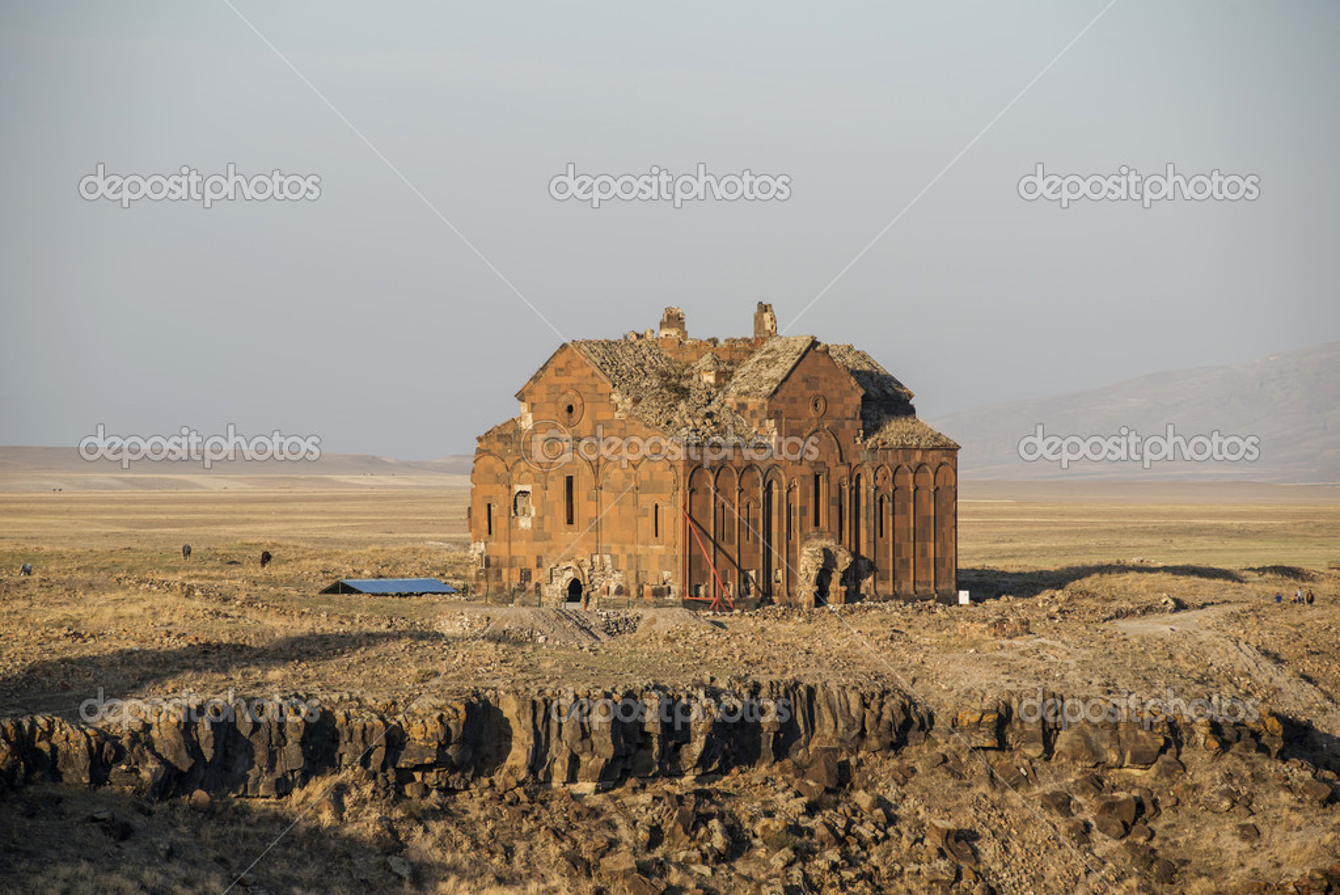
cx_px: 670
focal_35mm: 200
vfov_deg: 6.9
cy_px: 448
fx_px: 7447
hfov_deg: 10.3
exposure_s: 1/320
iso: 100
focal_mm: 200
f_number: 7.1
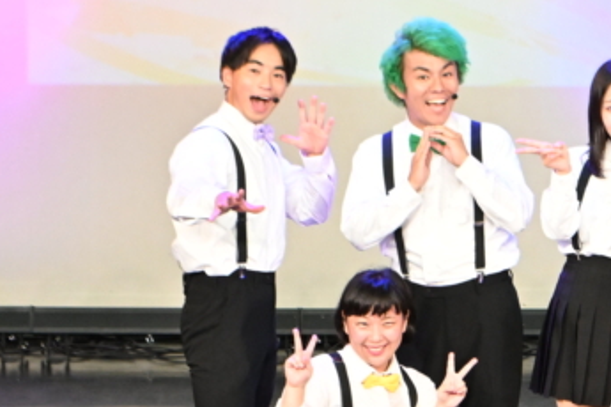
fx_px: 5516
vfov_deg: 4.2
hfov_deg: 6.3
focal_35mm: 325
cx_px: 746
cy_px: 349
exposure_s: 1/200
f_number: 5
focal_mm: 70
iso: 2500
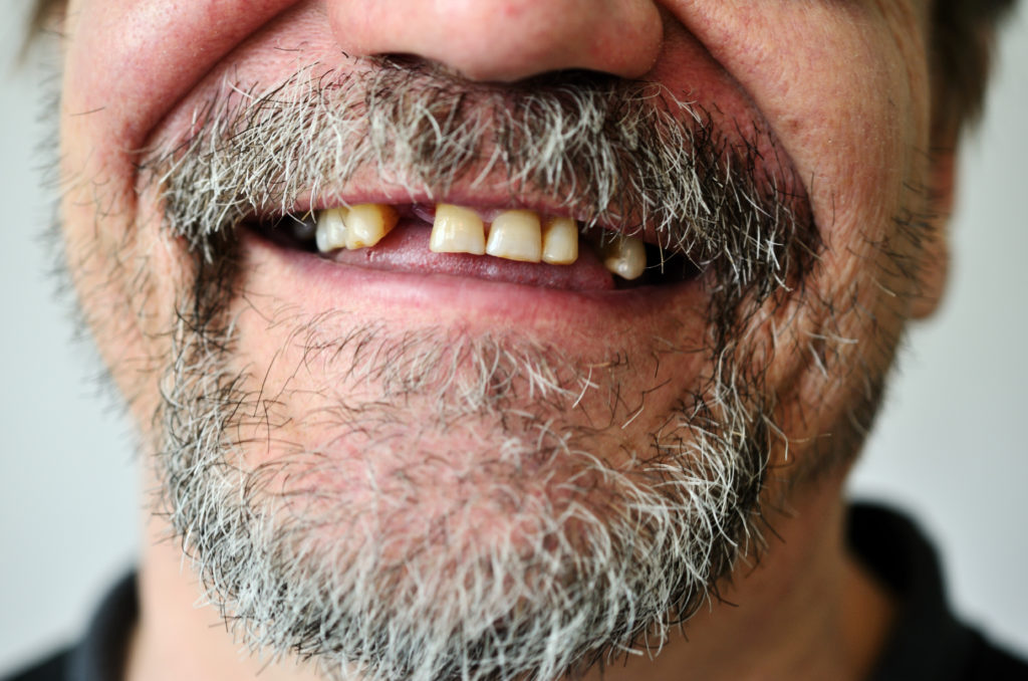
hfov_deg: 33.5
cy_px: 340
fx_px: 1710
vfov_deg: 22.5
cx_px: 514
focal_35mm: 60
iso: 200
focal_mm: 40
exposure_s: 1/6
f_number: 3.5
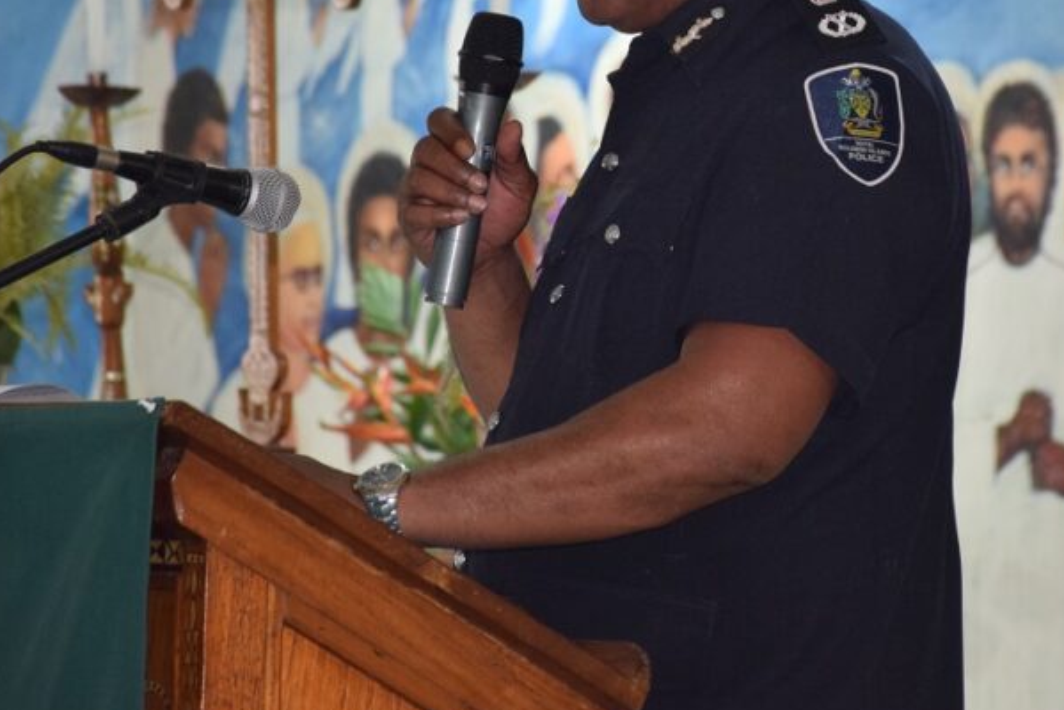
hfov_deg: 5.7
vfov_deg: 3.8
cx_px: 661
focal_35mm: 359
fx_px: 10615
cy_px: 178
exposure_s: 1/100
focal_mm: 140
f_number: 5.6
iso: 800
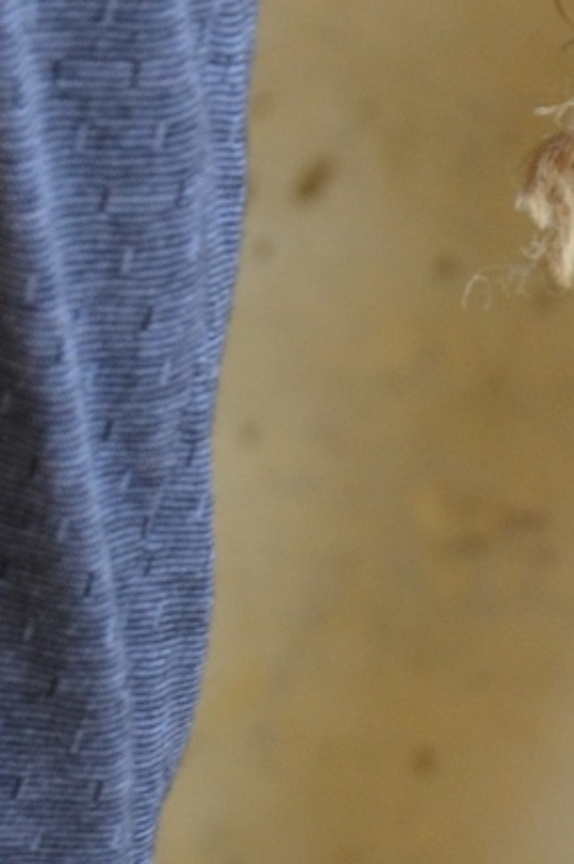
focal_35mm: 398
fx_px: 9536
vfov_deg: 5.2
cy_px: 634
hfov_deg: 3.4
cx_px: 1082
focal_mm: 62
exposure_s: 1/60
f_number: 5.3
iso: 640
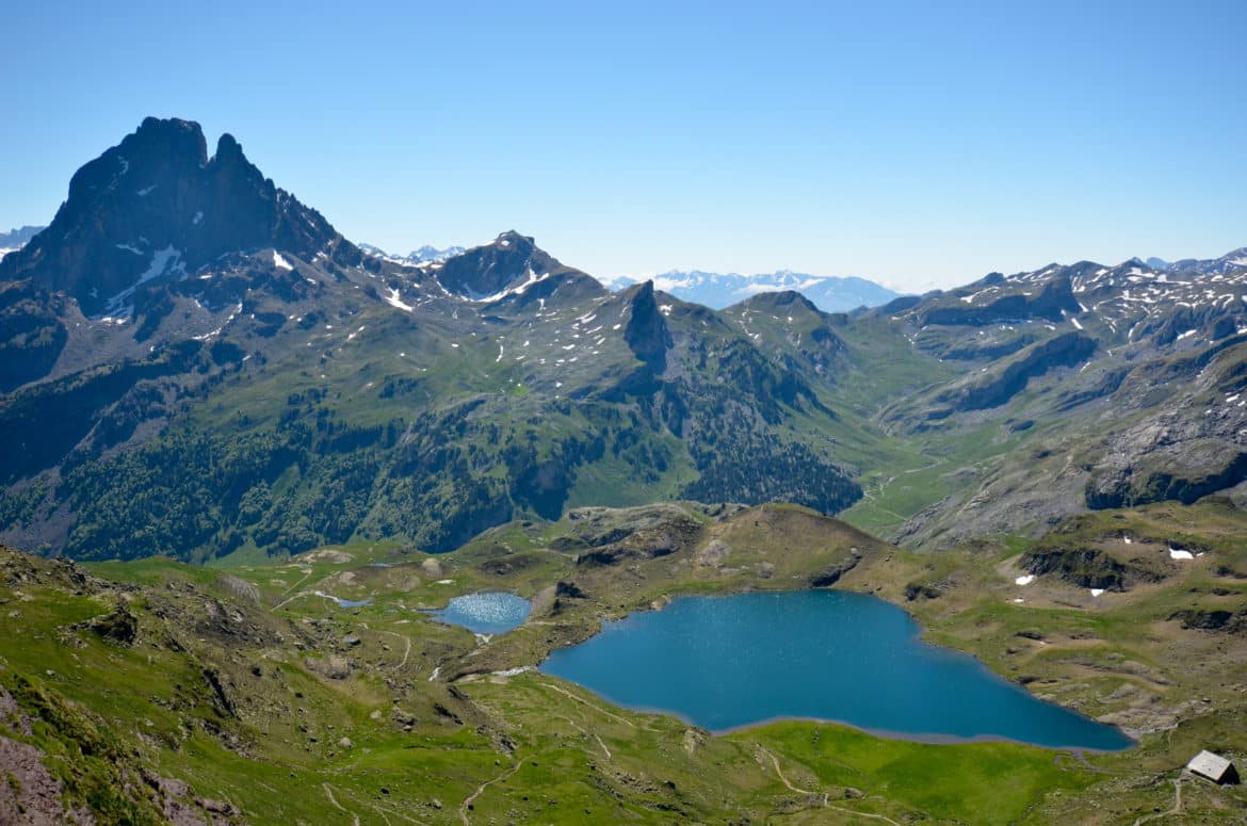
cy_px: 413
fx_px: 1037
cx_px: 624
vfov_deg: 43.4
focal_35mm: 30
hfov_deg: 62.0
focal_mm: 20
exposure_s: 1/200
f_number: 7.1
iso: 200
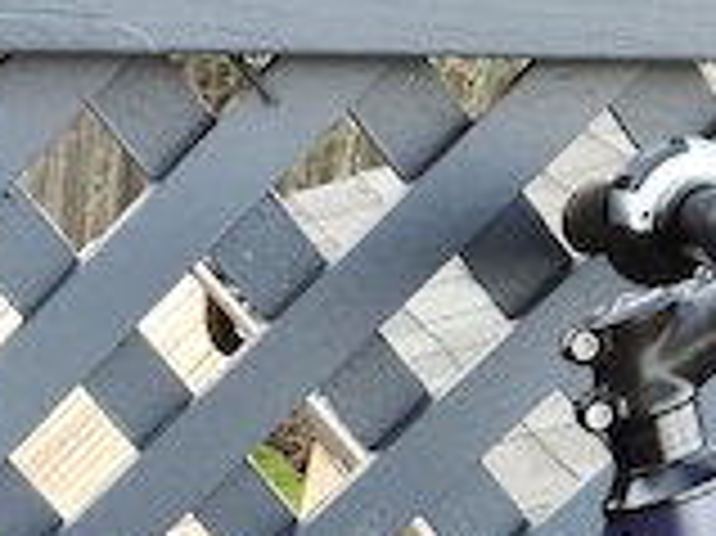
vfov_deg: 10.8
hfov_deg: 16.3
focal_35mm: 116
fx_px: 2398
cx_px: -140
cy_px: 1302
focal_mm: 5.4
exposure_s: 1/180
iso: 160
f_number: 1.8
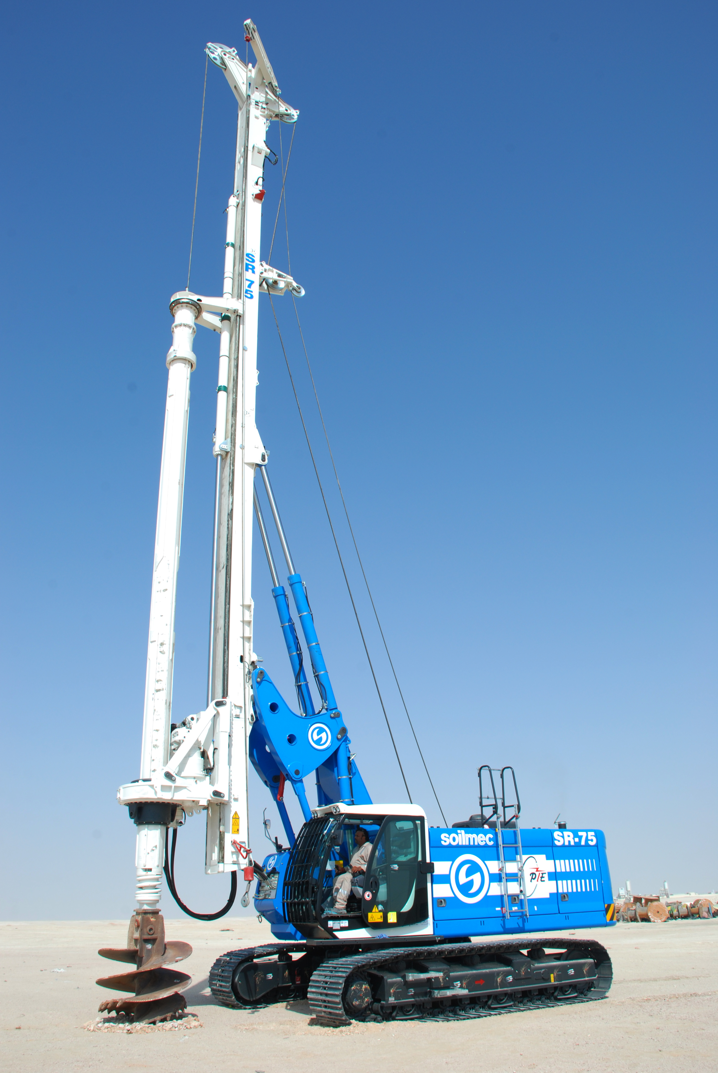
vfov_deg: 61.9
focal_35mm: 30
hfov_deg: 43.7
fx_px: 895
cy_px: 536
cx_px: 359
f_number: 11
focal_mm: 20
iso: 125
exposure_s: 1/125
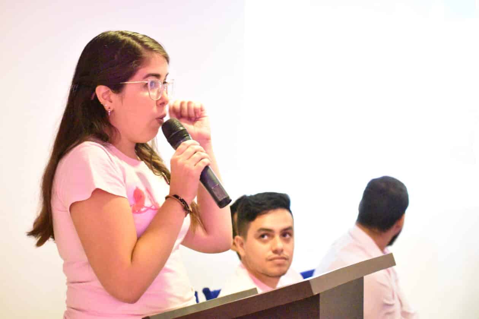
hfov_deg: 19.5
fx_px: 1397
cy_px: 160
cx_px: 240
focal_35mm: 105
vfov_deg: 13.0
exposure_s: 1/60
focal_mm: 70
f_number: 4.5
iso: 25600
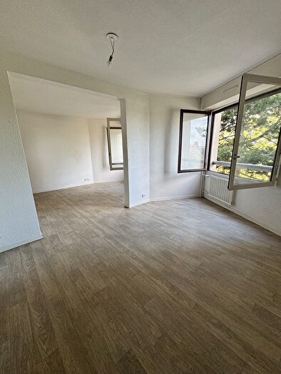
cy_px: 187
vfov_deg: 102.1
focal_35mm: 14
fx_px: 151
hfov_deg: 85.7
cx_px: 140
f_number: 2.2
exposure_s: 1/99
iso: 80
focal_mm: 2.22
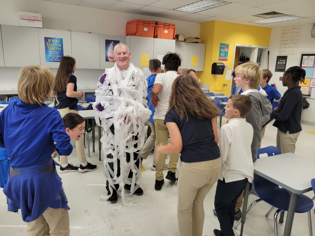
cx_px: 158
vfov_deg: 53.1
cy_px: 118
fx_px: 237
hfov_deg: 67.3
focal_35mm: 26
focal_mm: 5.4
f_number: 1.8
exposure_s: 1/120
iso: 125
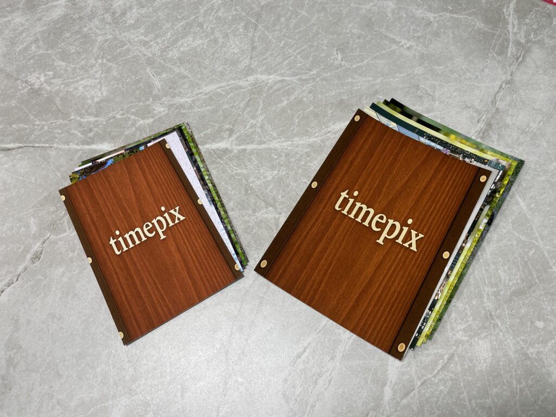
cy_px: 208
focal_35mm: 26
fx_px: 418
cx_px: 278
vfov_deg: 53.1
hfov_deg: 67.3
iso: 64
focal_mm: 4.2
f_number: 1.6
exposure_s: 1/60
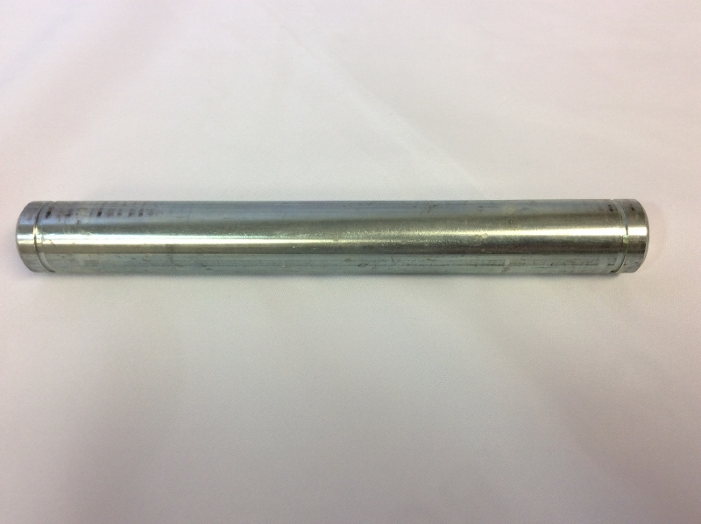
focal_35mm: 32
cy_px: 262
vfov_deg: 44.1
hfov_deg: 56.9
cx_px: 350
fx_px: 647
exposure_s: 1/40
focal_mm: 3.3
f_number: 2.4
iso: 40
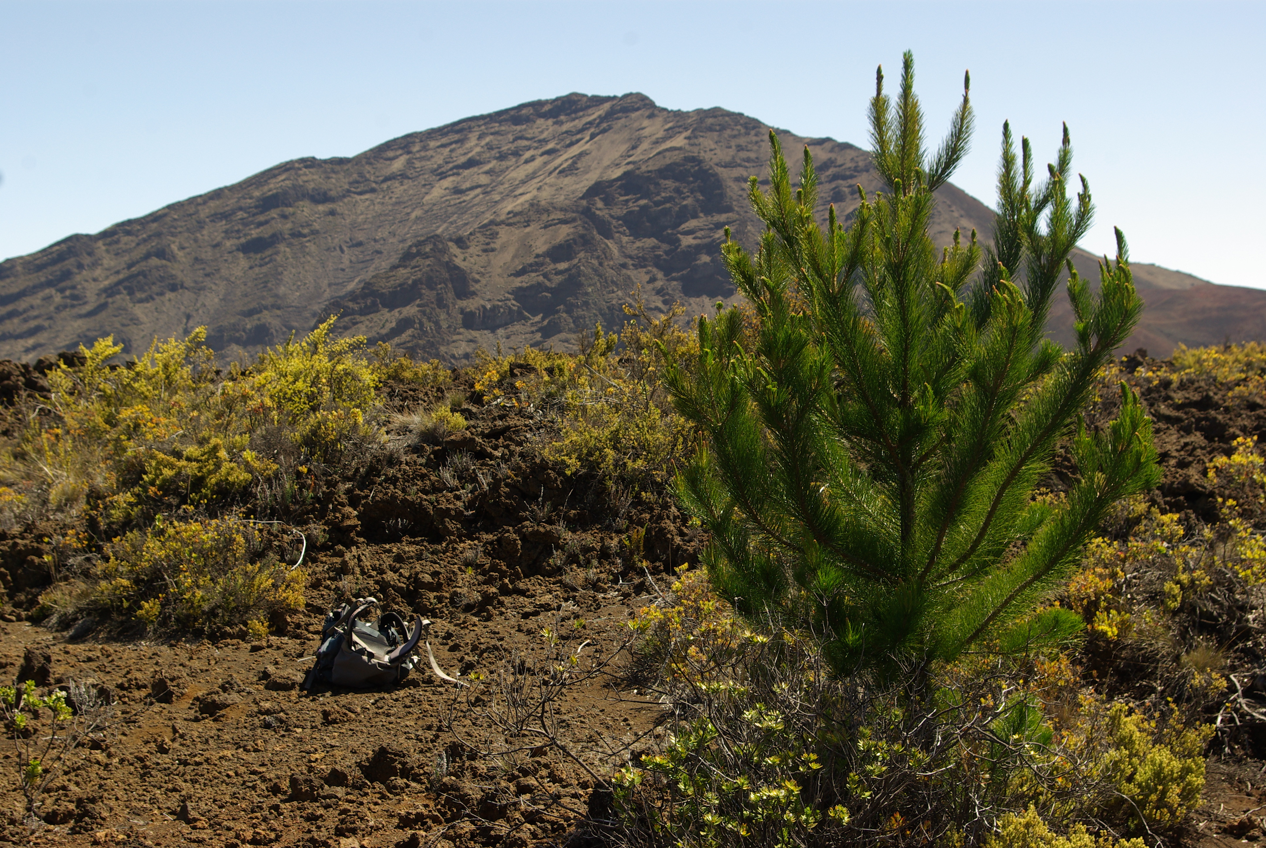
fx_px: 1848
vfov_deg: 25.8
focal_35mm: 52
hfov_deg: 37.8
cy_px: 424
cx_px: 633
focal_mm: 35
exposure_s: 1/125
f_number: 8
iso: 100
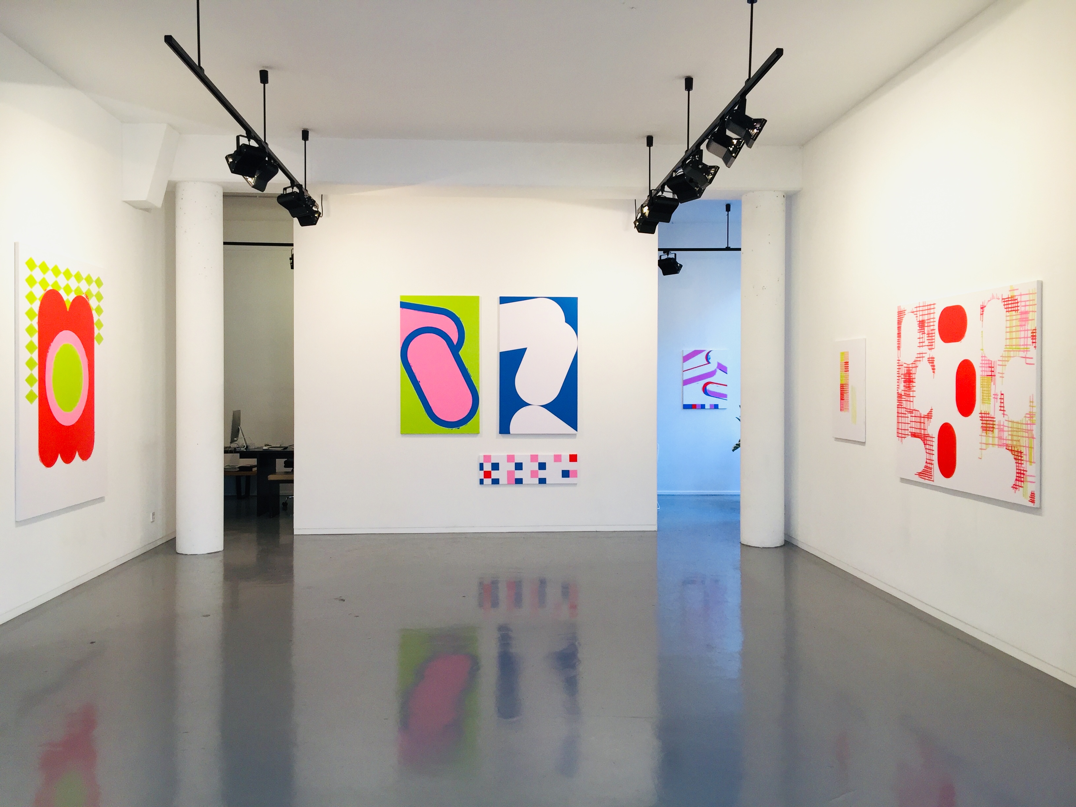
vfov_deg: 48.2
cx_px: 538
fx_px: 901
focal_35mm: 29
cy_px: 404
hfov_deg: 61.7
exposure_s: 1/100
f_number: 2.2
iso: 50
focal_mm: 4.15
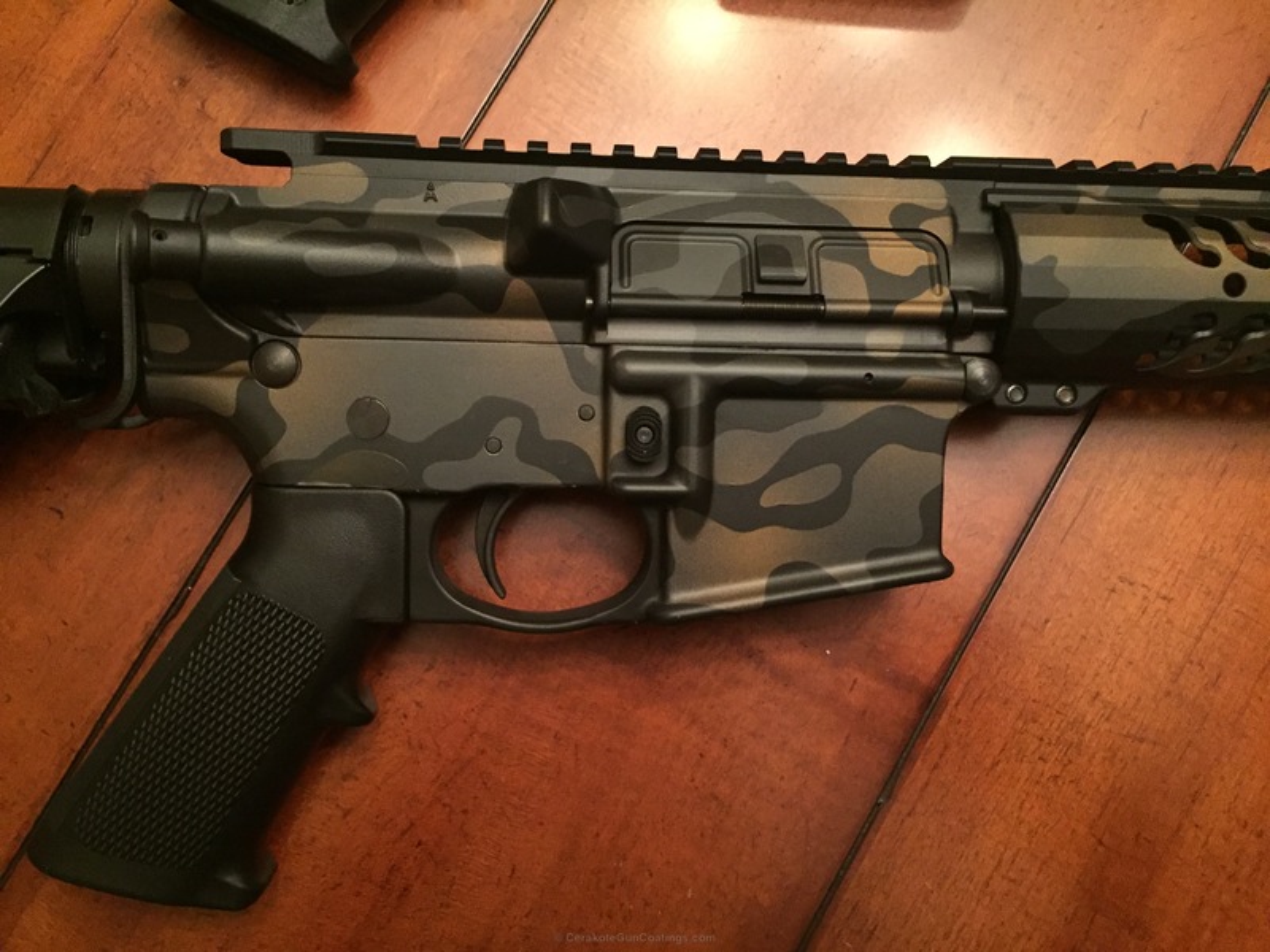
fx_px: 1064
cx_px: 635
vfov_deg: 48.2
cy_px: 476
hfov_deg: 61.7
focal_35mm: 29
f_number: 2.2
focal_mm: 4.15
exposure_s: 1/15
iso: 400
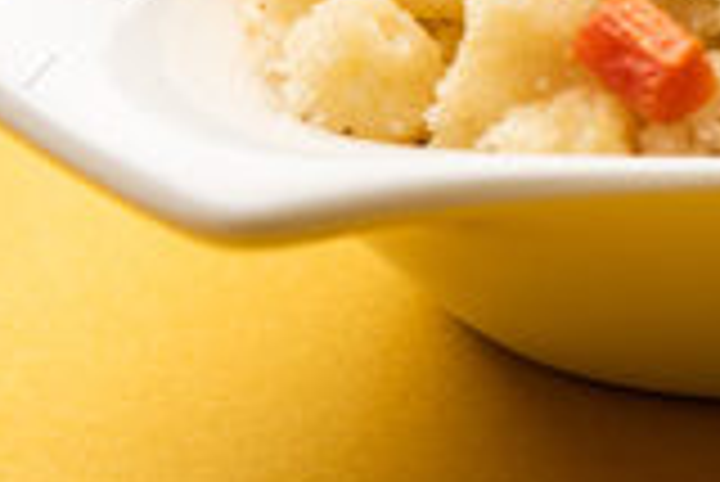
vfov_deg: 6.2
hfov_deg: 9.1
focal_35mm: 221
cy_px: -81
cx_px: 1053
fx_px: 4424
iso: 100
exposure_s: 1/125
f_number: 7.1
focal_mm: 60
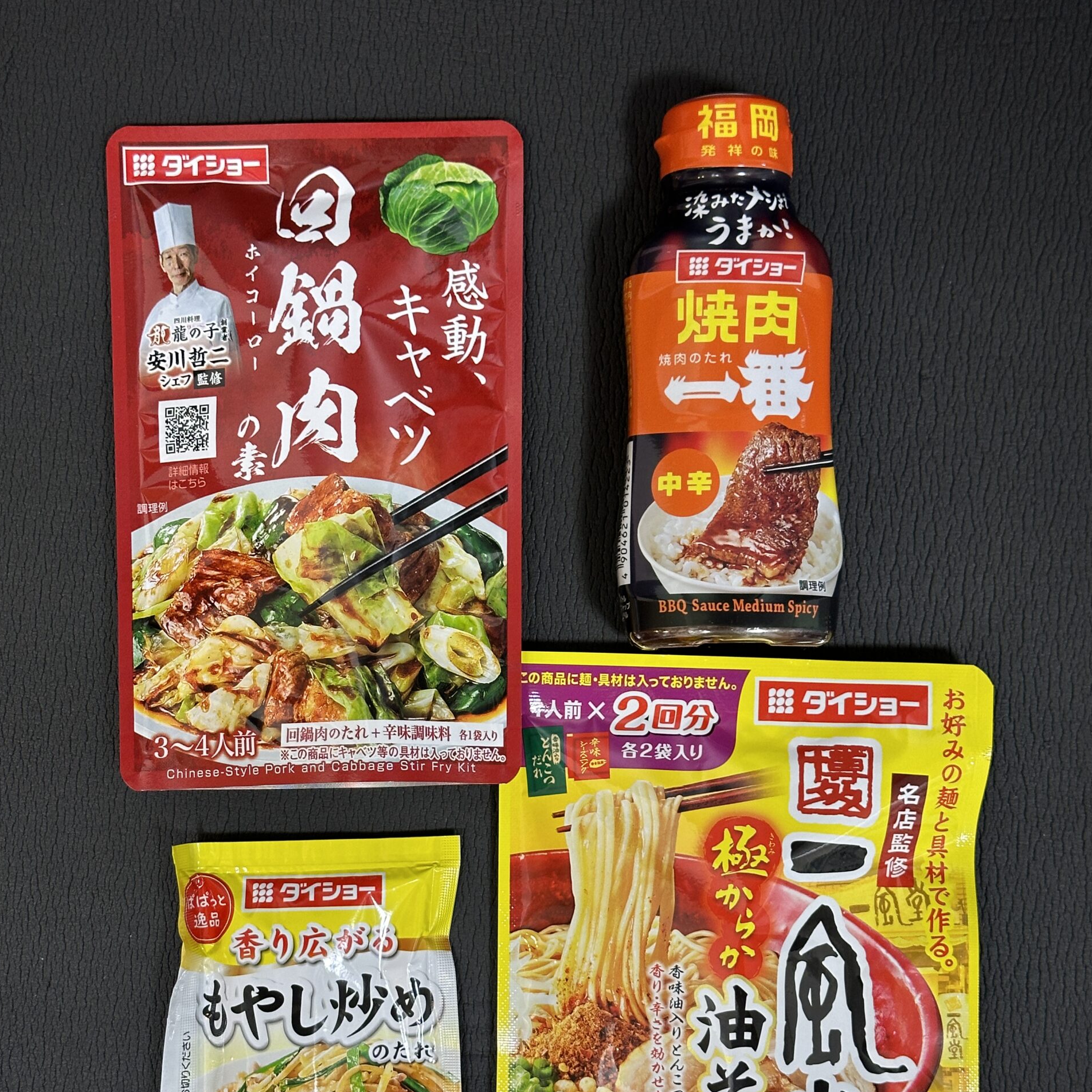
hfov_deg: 30.0
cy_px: 703
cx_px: 545
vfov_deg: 29.9
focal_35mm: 57
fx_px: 2034
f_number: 1.78
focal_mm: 6.86
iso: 125
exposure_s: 1/52
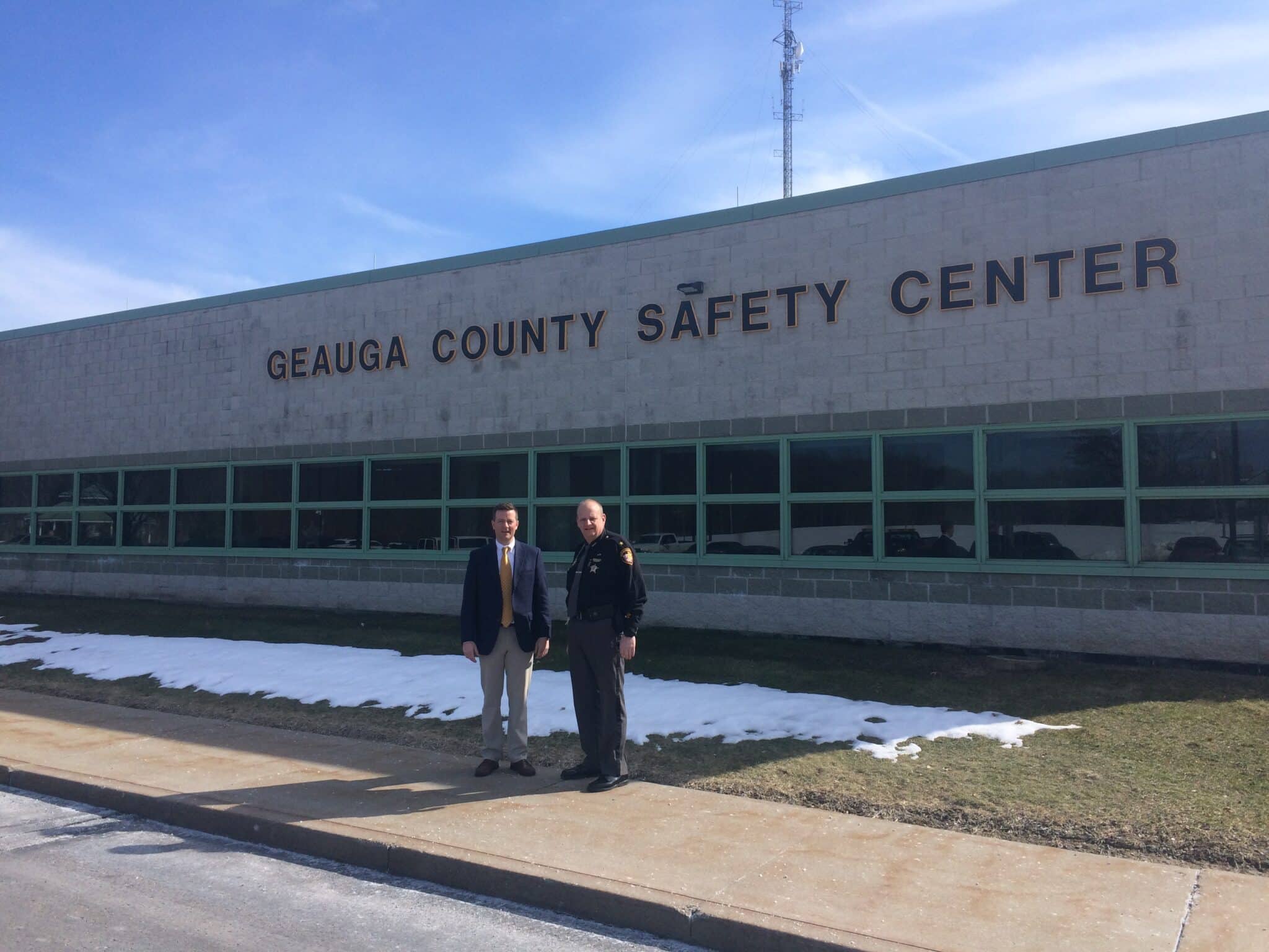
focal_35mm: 29
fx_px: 1063
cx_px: 634
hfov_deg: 61.7
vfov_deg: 48.2
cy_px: 476
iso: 32
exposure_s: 1/1953
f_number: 2.2
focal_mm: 4.15
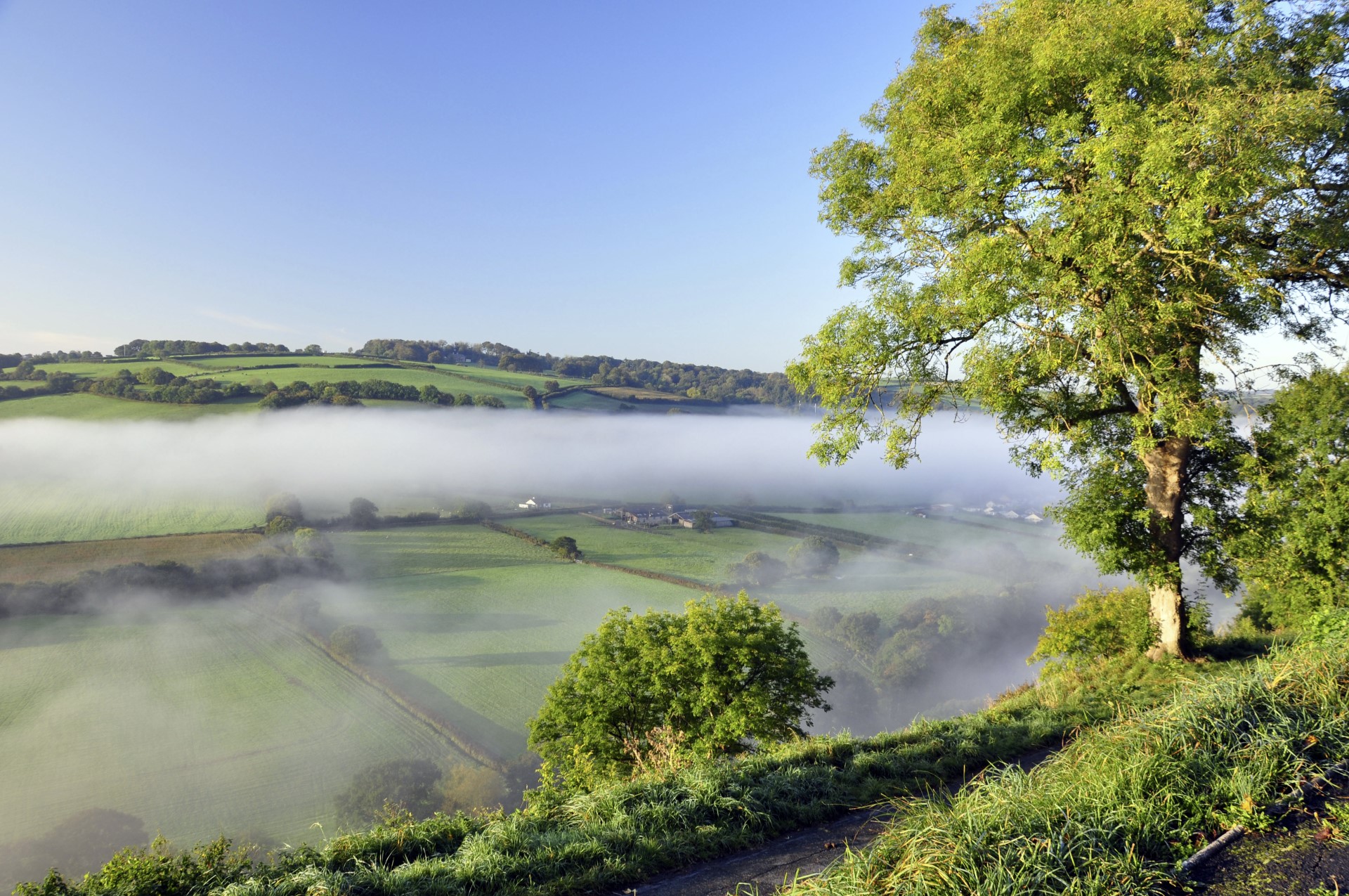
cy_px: 448
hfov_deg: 67.4
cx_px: 674
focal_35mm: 27
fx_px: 1010
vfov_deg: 47.8
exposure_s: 1/25
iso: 200
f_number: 9
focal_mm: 18
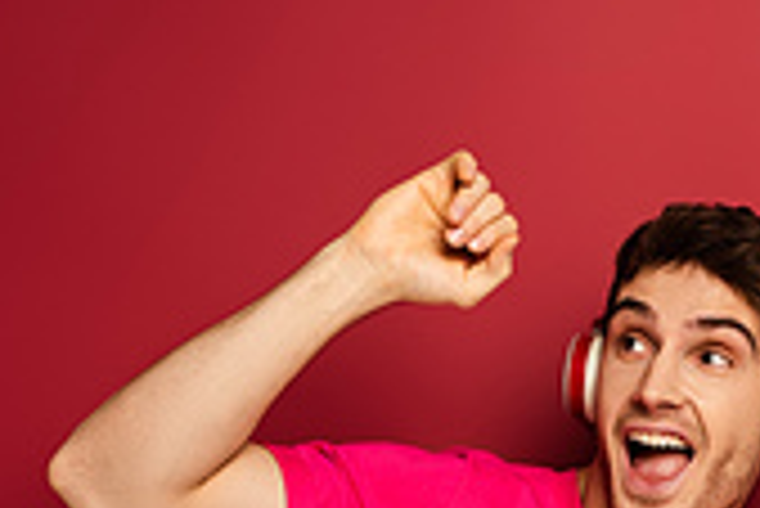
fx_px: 3127
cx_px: 751
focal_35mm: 148
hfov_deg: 13.7
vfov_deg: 9.2
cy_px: 625
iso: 100
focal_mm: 50
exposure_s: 1/160
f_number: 5.6
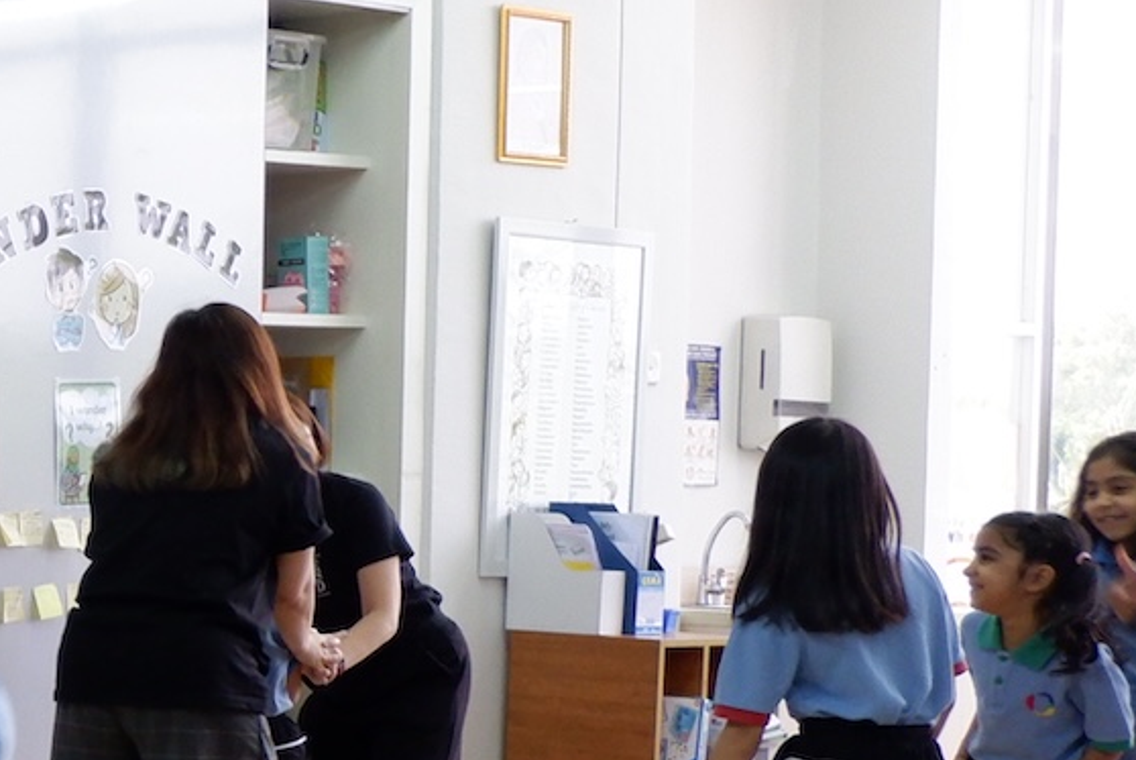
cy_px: 640
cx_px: -871
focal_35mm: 86
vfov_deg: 15.8
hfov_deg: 18.7
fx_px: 2716
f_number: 3.5
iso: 1250
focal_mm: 16
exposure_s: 1/70
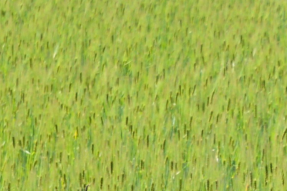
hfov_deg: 3.5
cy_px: 127
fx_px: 4607
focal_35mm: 578
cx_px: 756
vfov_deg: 2.4
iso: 250
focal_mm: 70
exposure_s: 1/800
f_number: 5
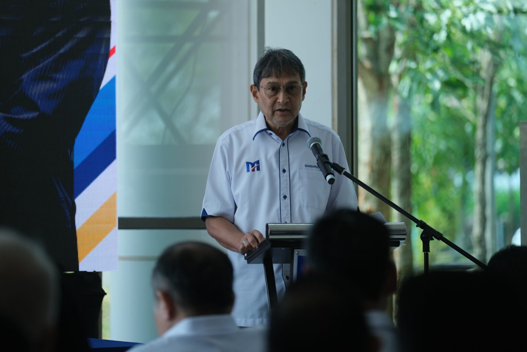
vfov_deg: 6.8
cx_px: 264
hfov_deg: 10.2
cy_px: 176
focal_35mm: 202
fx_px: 2957
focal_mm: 134.4
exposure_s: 1/640
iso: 400
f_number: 2.8
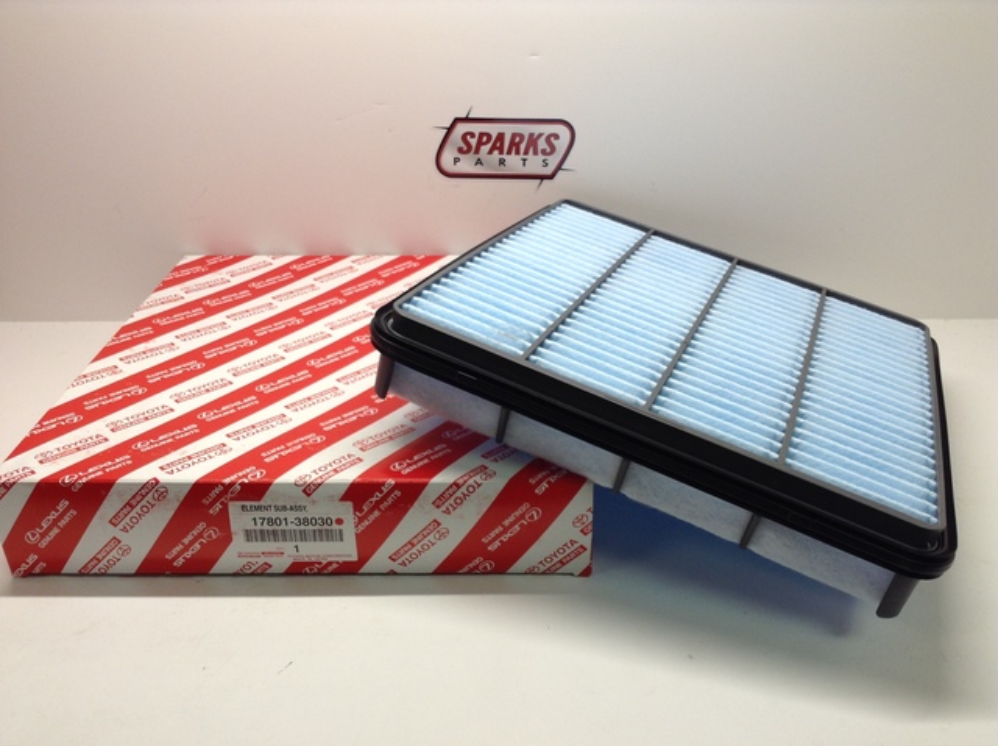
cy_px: 373
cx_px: 499
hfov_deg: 55.4
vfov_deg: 42.8
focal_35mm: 33
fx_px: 950
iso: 32
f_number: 2.4
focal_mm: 3.3
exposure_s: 1/24
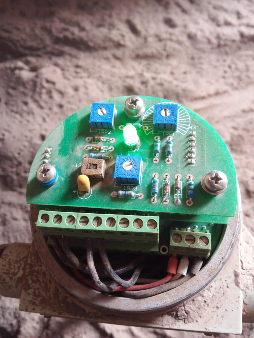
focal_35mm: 29
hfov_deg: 48.2
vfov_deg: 61.7
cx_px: 127
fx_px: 284
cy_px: 169
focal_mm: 3.8
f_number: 2
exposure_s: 1/33.3
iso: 125
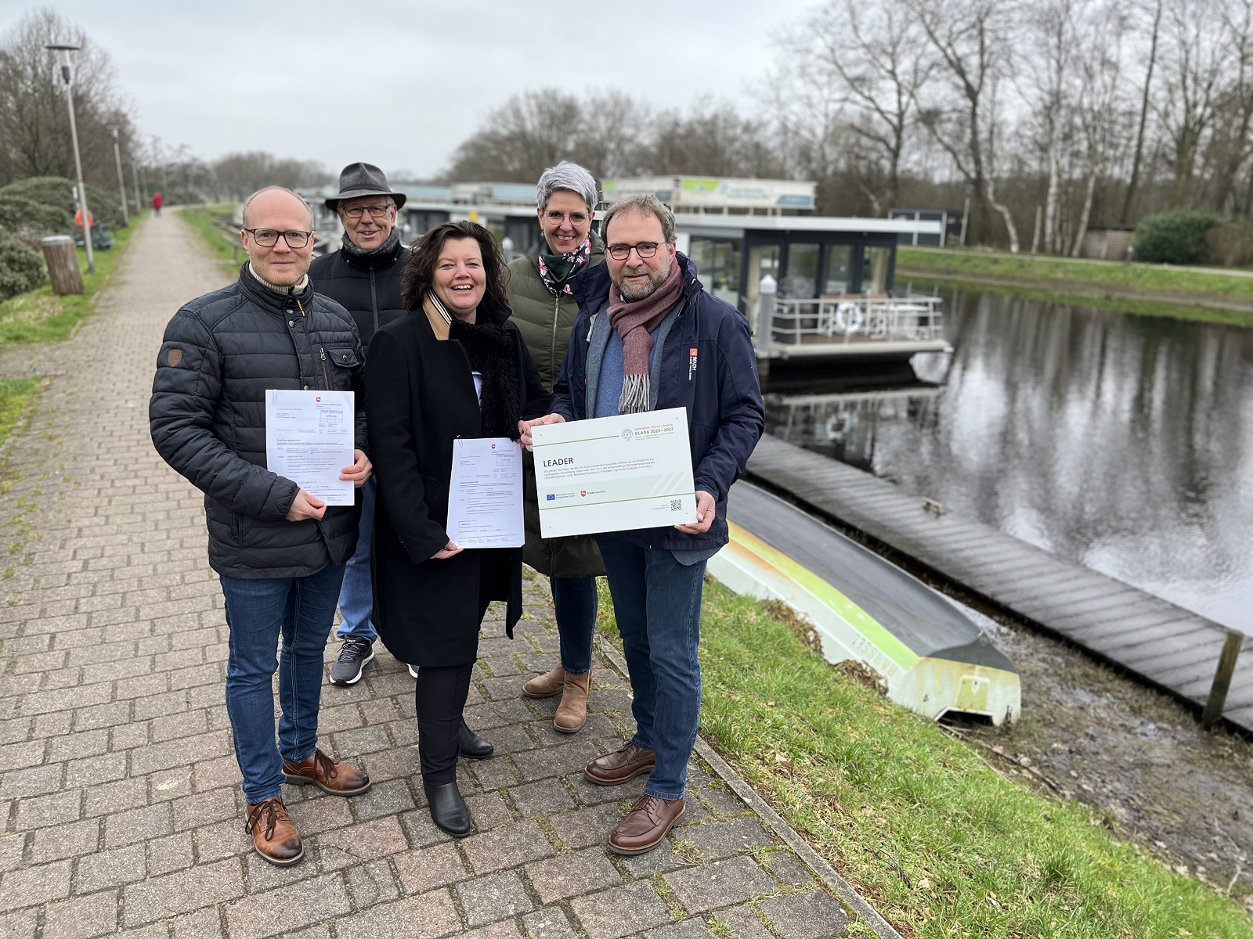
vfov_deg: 53.1
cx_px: 626
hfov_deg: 67.3
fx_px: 941
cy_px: 470
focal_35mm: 26
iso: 40
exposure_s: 1/144
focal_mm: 5.1
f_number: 1.6
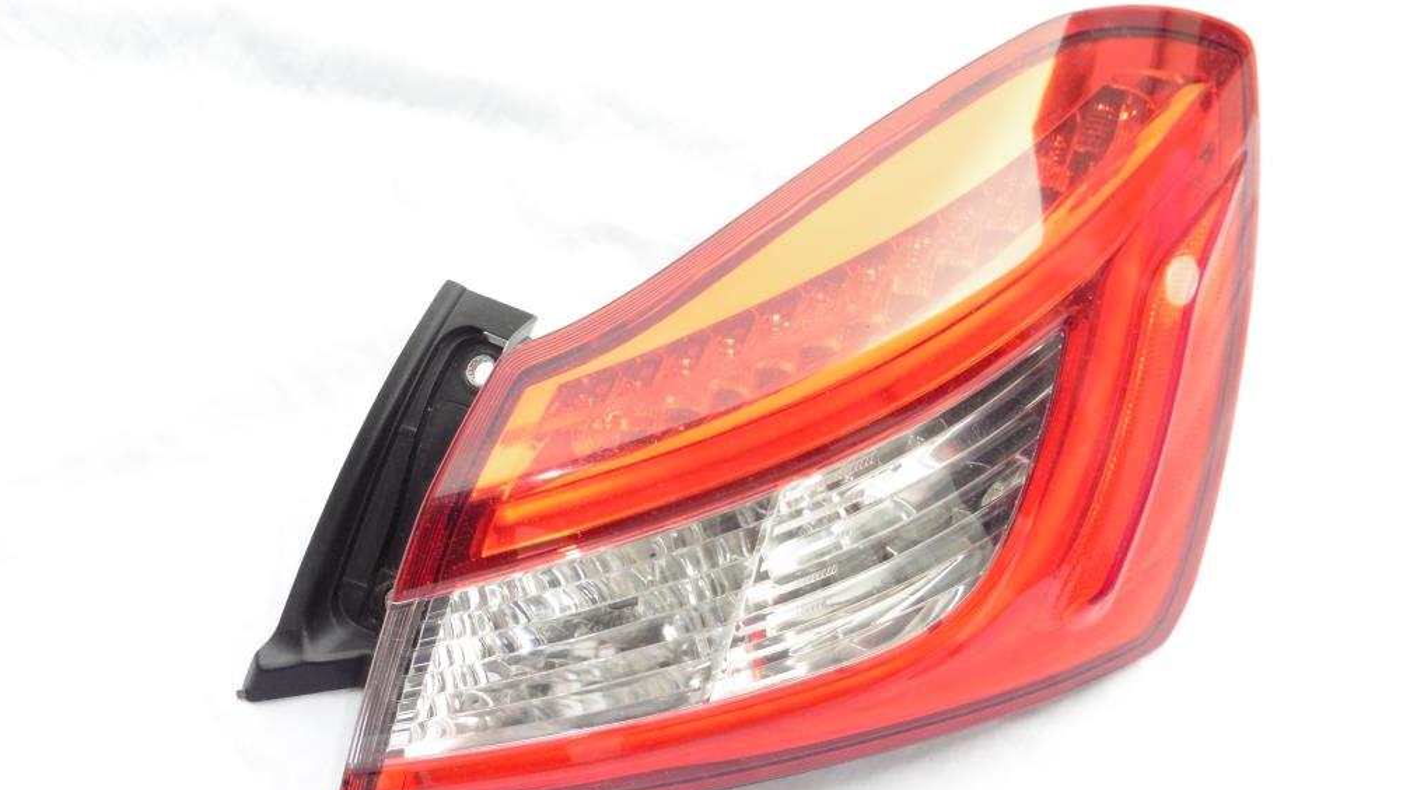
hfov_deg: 42.1
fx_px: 1823
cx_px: 702
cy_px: 492
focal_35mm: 49
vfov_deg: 24.4
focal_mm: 7.9
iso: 160
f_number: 5
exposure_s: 1/160
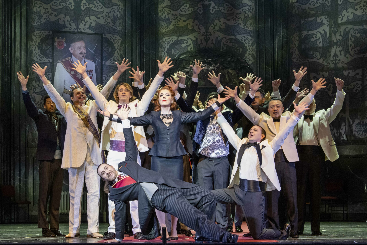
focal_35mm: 85
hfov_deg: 23.9
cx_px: 184
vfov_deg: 16.1
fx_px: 867
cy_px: 122
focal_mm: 85
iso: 2500
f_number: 8
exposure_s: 1/80
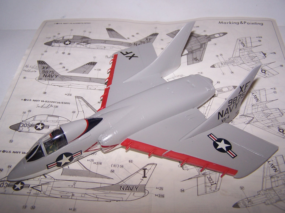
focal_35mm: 38
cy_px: 106
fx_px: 313
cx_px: 142
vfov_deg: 37.7
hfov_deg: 49.0
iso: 80
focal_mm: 6.3
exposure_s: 1/60
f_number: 2.8
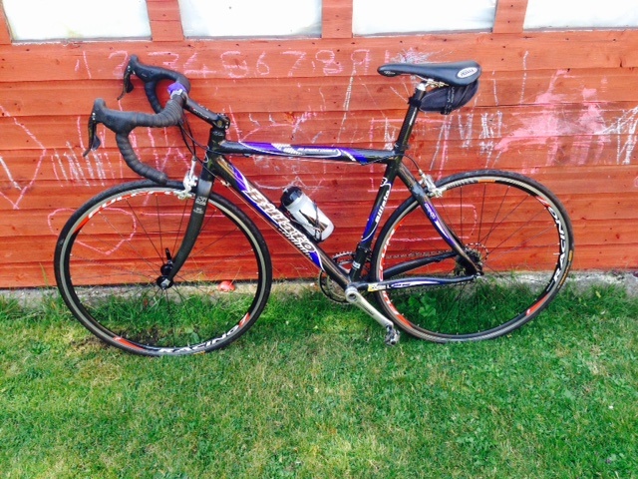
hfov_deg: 55.4
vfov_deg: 42.9
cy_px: 240
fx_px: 608
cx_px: 319
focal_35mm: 33
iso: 80
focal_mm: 4.12
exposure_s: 1/120
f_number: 2.4
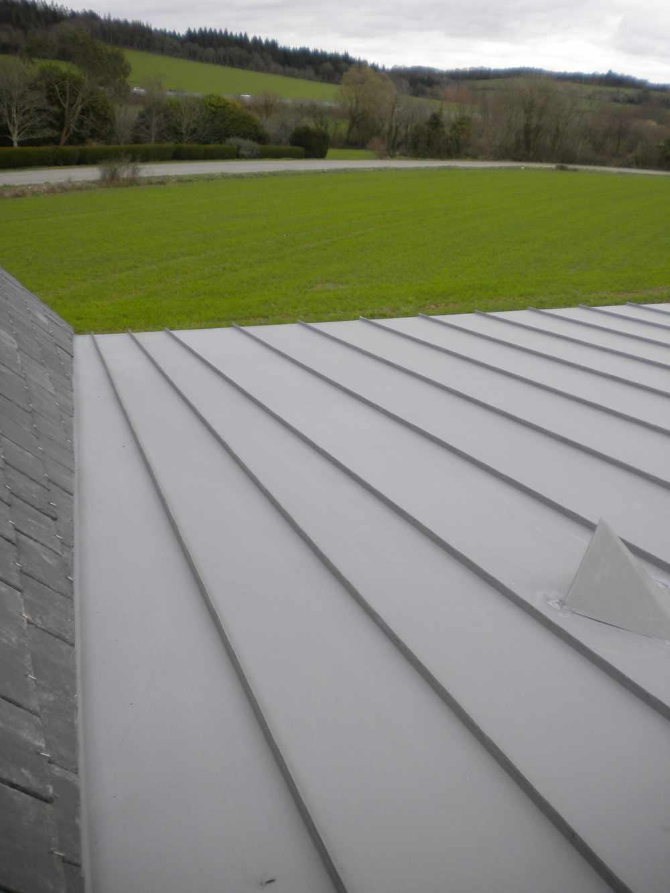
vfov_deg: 52.6
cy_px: 446
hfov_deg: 40.7
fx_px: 903
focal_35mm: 35
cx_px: 335
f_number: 3.1
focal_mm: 6.3
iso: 91
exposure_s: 1/365
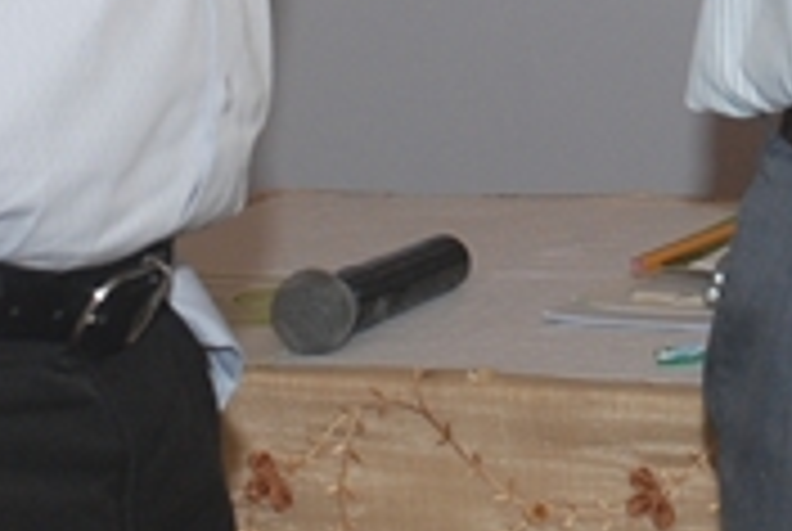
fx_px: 6611
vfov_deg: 4.5
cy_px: -466
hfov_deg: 6.8
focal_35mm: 300
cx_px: 801
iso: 400
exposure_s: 1/125
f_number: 6.3
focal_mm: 44
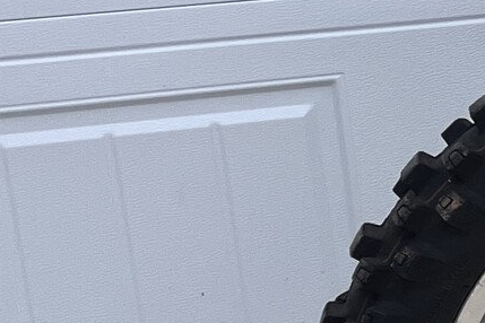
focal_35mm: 164
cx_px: 1330
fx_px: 2209
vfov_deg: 8.3
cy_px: 38
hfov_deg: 10.1
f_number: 1.6
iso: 50
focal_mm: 5.1
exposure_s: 1/1862
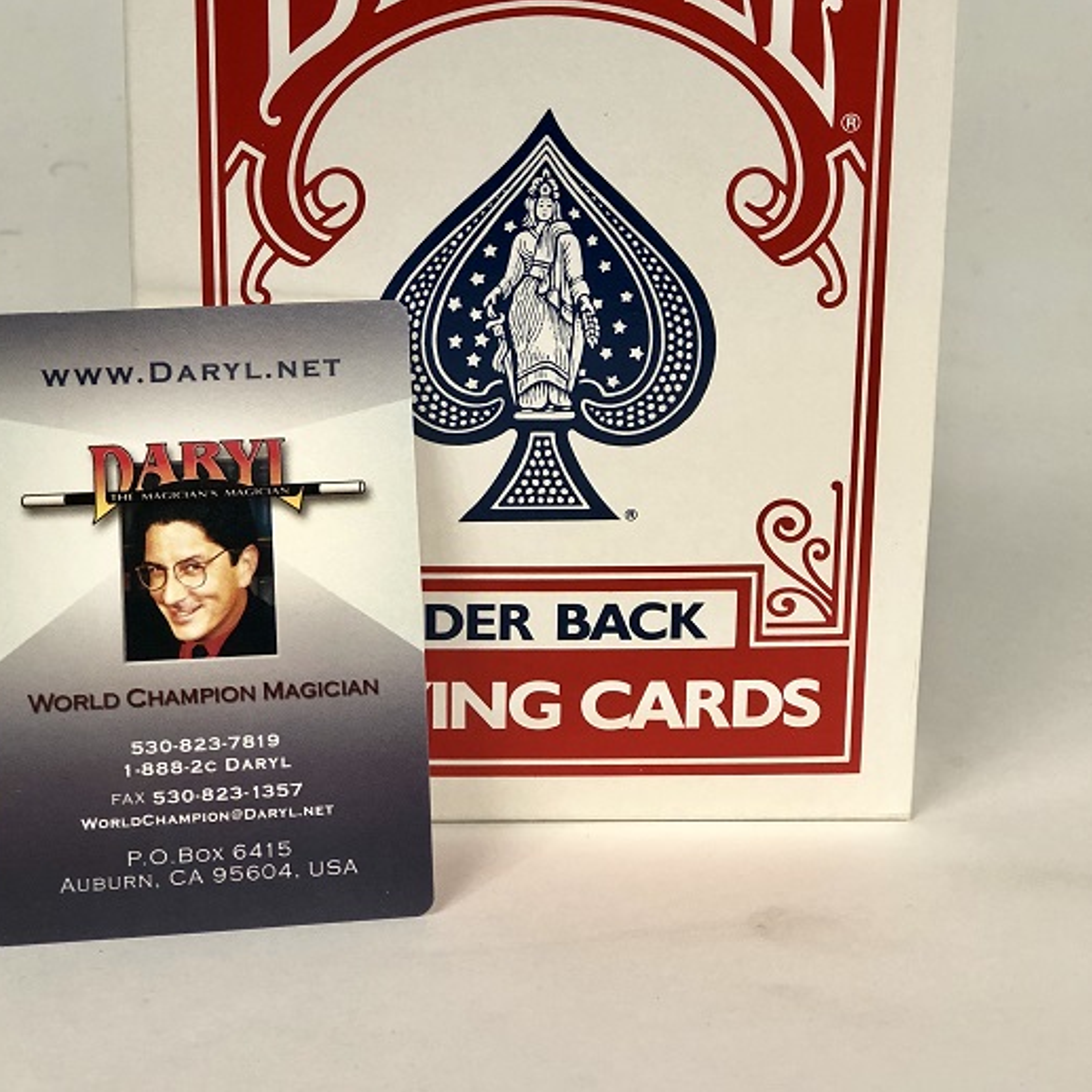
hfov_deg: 22.2
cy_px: 249
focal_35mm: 78
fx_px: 2784
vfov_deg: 22.0
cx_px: 471
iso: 40
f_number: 2.8
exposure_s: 1/60
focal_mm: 6.6
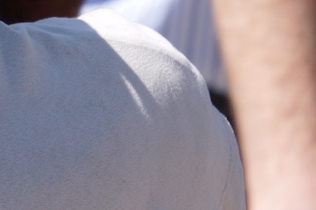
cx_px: -175
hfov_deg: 1.8
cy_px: -93
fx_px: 9826
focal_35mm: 1120
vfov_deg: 1.2
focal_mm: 168
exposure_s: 1/400
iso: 100
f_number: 7.1
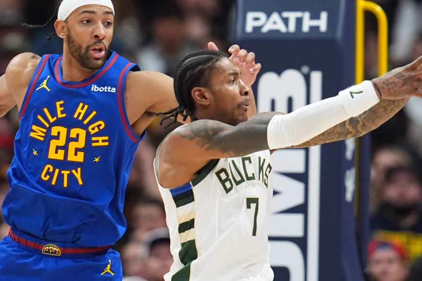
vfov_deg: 1.7
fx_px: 9297
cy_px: 82
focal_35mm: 793
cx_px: 136
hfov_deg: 2.6
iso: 5000
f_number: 3.2
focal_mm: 400
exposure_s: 1/1600
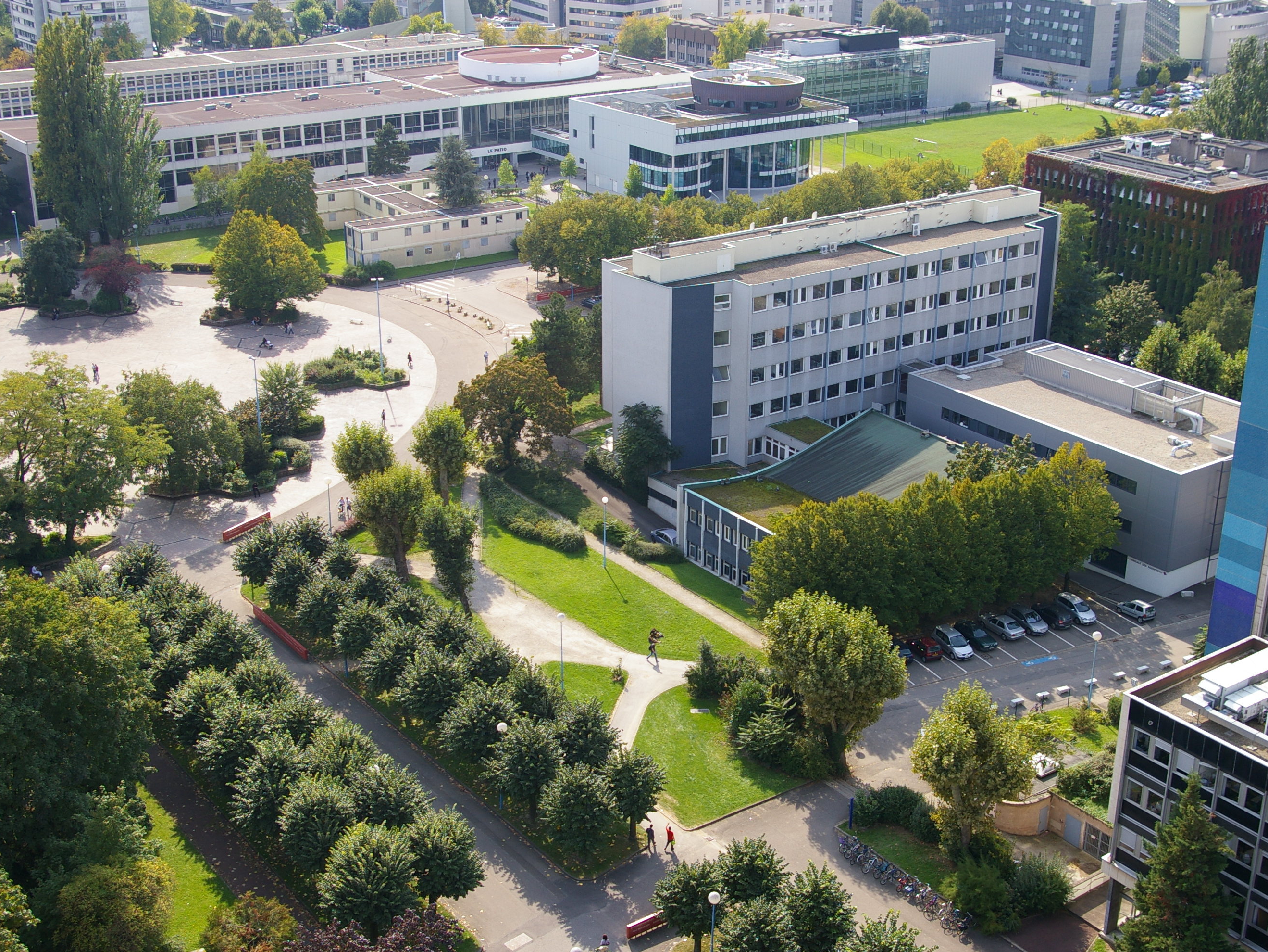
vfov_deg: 31.5
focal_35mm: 46
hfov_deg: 41.2
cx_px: 671
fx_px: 1685
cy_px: 479
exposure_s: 1/180
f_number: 8
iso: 200
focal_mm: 28
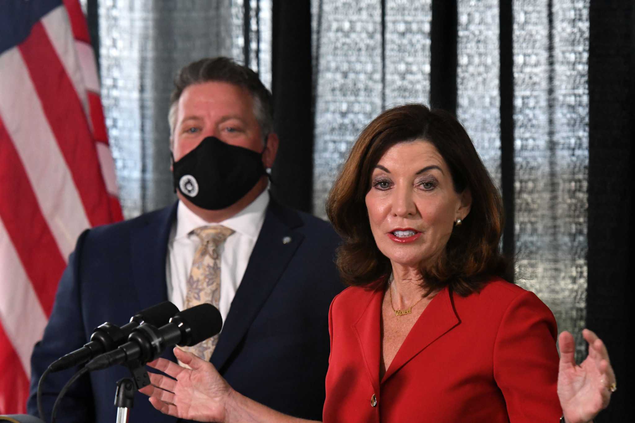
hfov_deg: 9.5
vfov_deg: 6.3
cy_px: 212
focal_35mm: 218
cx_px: 318
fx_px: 3836
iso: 3200
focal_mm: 145
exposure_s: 1/320
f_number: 4
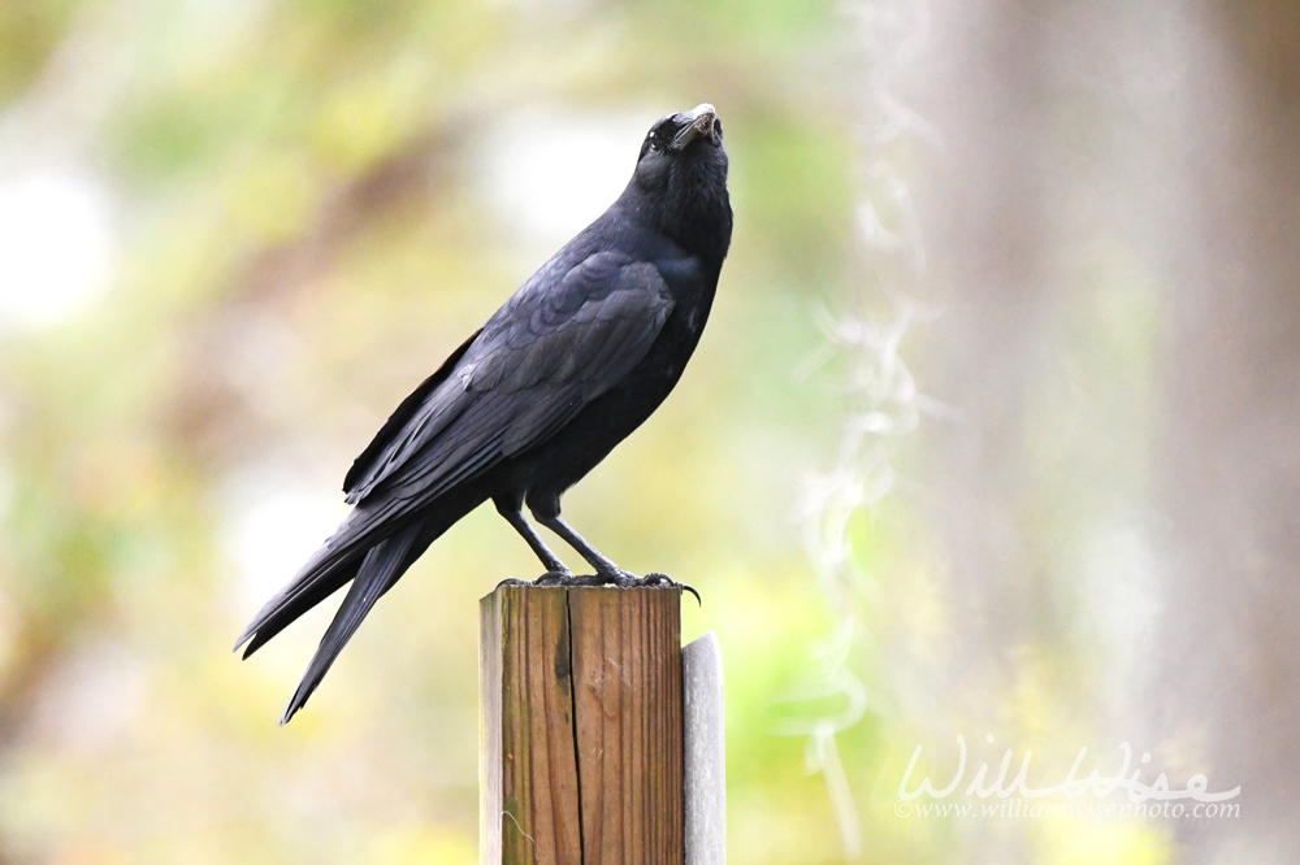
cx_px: 650
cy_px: 432
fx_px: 32487
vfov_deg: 1.5
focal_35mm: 900
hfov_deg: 2.3
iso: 4500
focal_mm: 600
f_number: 6.3
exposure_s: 1/1000
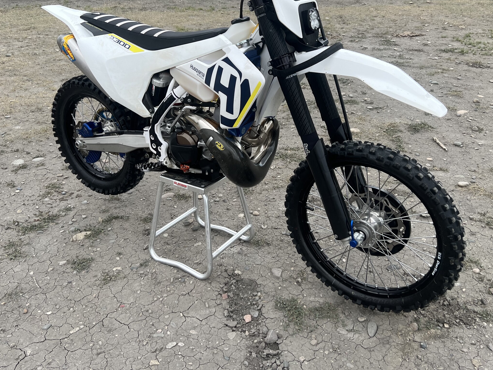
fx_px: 470
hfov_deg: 55.4
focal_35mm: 33
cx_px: 249
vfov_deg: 42.6
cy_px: 135
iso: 50
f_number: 1.5
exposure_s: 1/1901
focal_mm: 5.7
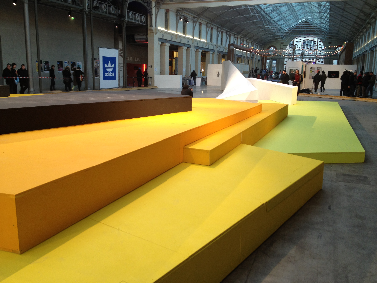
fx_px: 381
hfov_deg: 52.6
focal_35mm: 35
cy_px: 142
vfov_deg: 40.7
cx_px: 188
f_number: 2.4
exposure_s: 1/20
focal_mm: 4.28
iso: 80
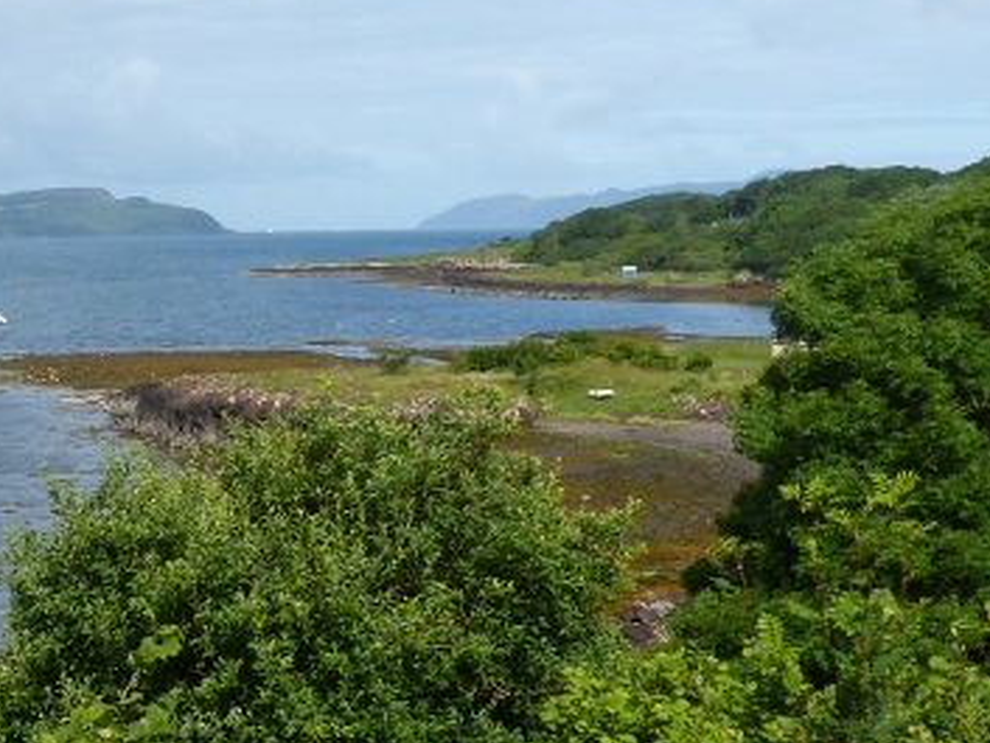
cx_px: -65
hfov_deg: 23.9
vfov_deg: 19.1
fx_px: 2203
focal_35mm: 77
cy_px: 311
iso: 100
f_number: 4
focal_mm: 6
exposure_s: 1/1000
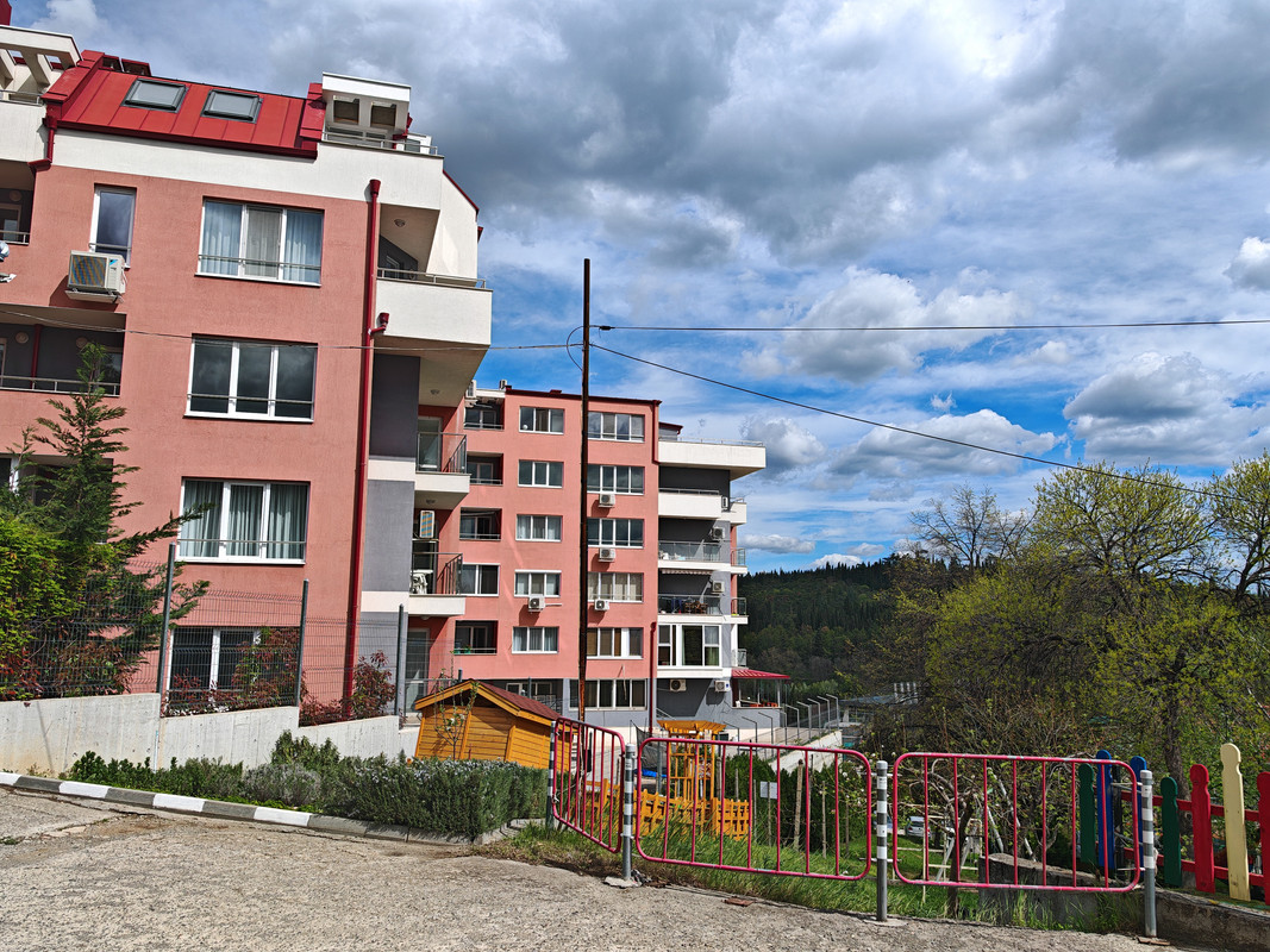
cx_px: 635
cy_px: 476
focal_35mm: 27
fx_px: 990
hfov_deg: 65.3
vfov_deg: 51.3
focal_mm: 6.83
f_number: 2
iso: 50
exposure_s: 1/2100
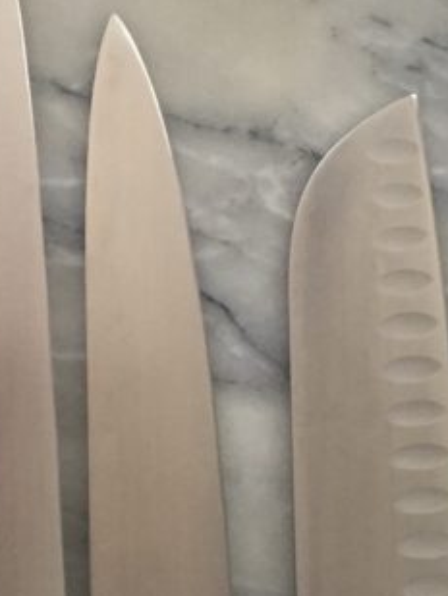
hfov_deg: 15.4
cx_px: 187
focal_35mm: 96
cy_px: 484
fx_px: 1655
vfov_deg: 20.2
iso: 250
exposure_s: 1/15
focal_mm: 4.15
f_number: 2.2
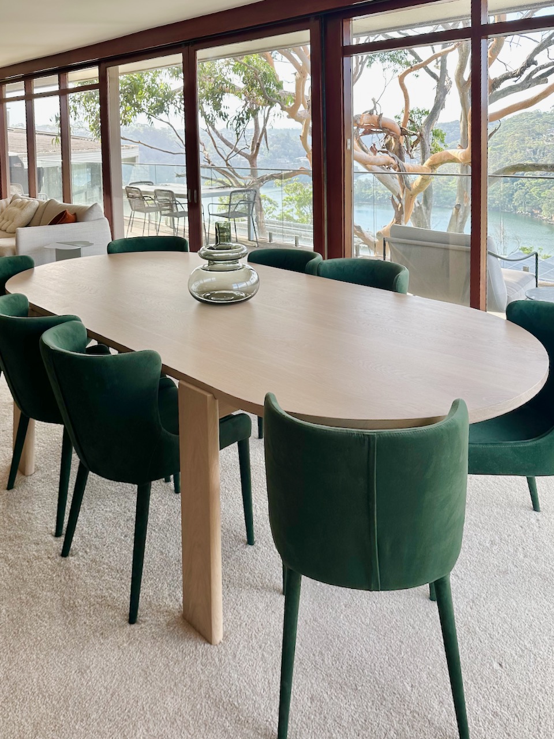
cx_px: 277
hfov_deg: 56.8
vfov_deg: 71.6
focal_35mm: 24
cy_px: 370
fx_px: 512
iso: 80
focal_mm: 6.86
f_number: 1.78
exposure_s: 1/376
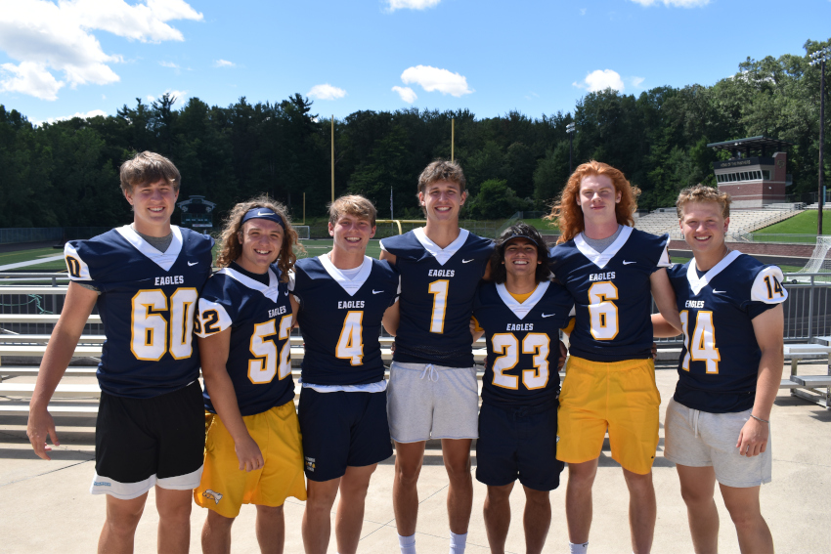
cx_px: 416
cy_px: 277
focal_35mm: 33
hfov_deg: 57.2
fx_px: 762
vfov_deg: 40.0
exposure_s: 1/320
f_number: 9
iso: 200
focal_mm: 22
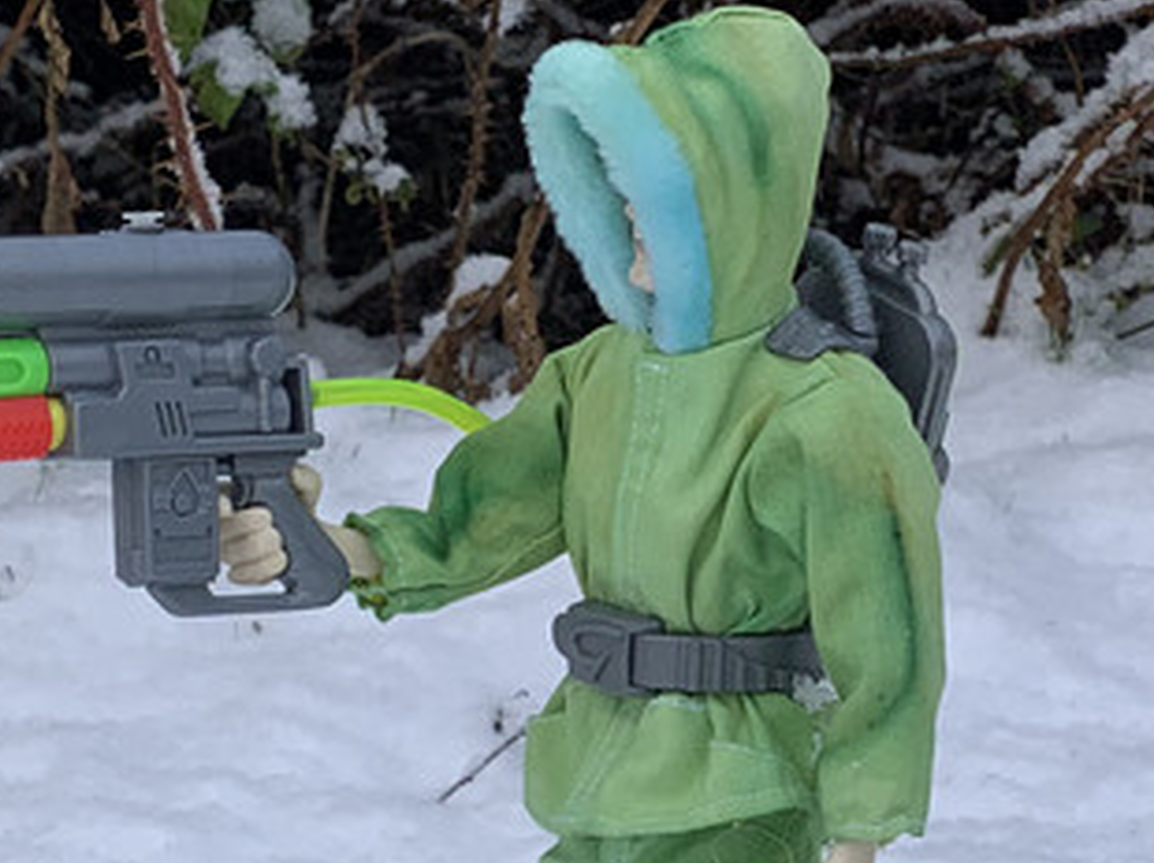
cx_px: -393
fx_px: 5963
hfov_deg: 10.8
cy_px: 1216
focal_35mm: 179
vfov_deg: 8.1
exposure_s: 1/309
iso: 16
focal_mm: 6
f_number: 2.4
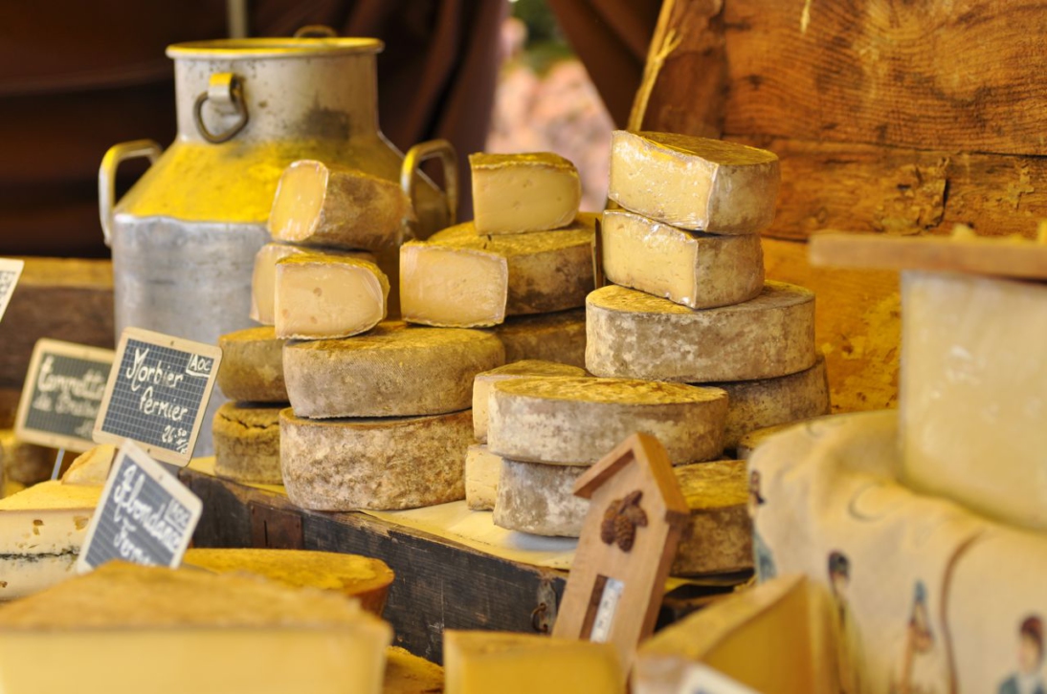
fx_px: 3920
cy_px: 347
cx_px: 524
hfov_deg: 15.2
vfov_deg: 10.1
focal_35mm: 135
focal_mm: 90
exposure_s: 1/320
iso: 200
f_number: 4
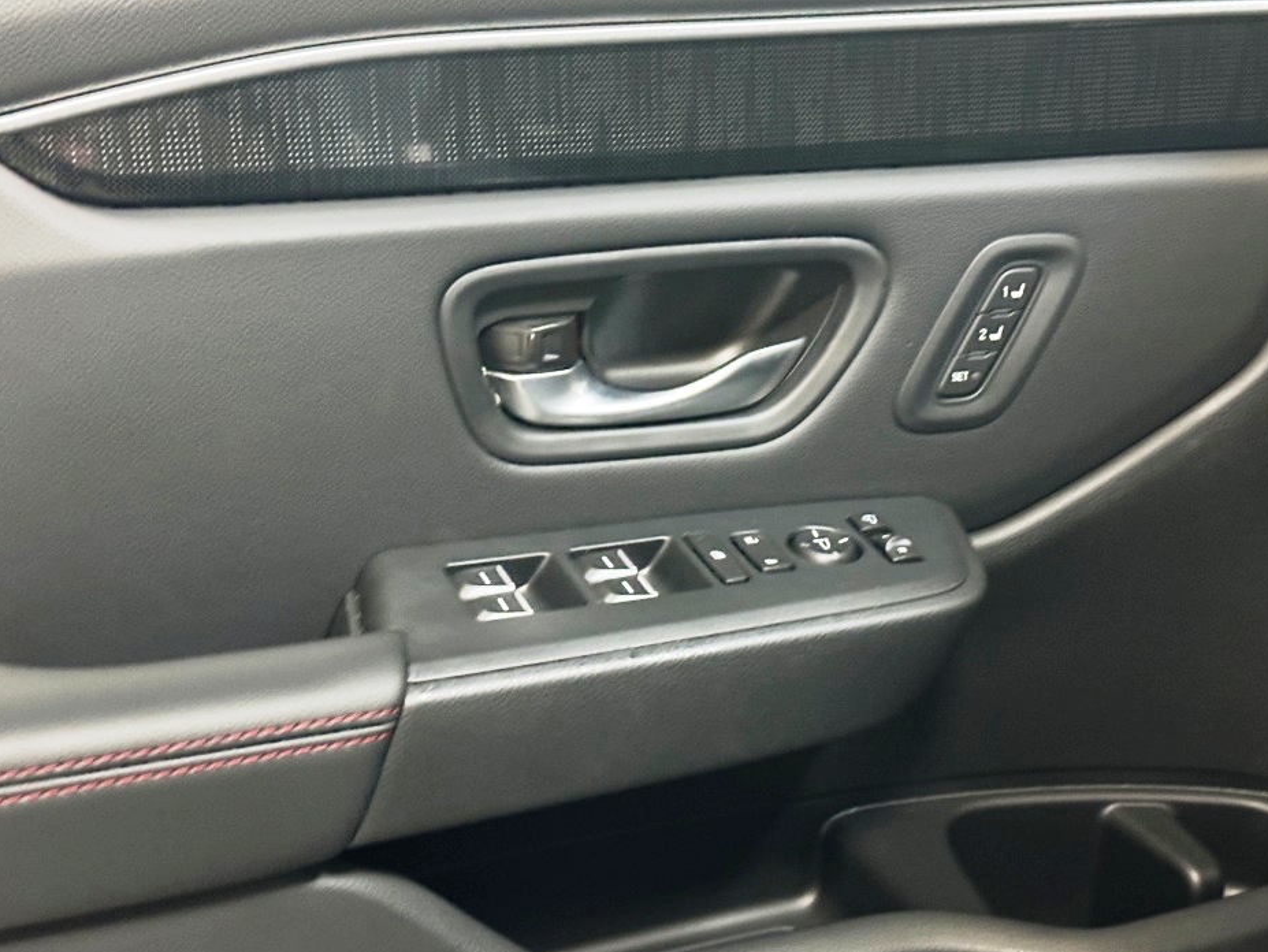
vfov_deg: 27.5
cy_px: 491
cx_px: 673
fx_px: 1942
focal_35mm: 53
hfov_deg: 36.1
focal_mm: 6.86
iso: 640
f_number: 1.78
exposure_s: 1/24
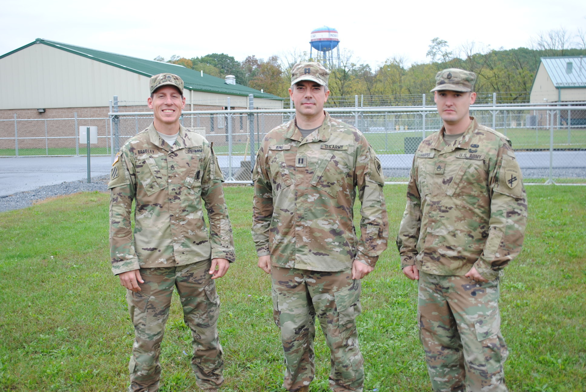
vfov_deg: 30.9
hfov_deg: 44.9
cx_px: 293
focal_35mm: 44
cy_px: 196
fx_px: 709
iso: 100
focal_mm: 29
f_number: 4.5
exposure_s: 1/100
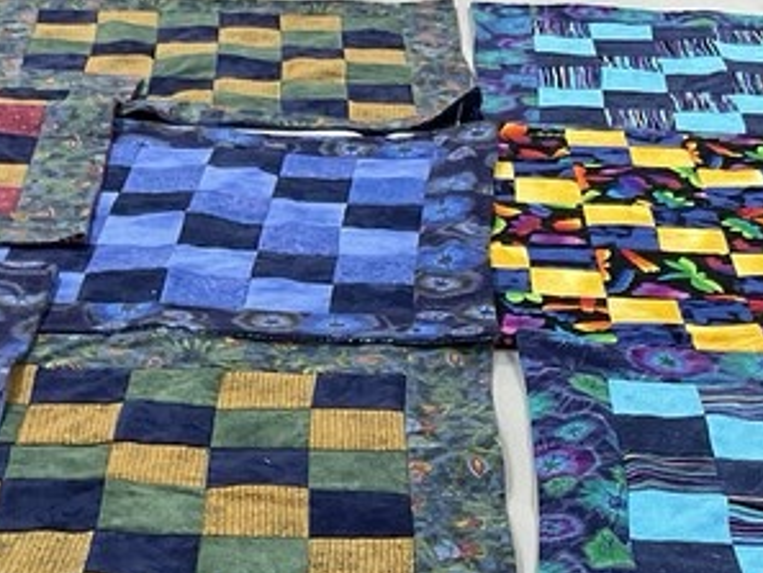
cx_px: 396
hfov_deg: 19.6
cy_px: 897
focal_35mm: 100
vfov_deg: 13.8
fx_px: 2205
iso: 80
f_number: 1.8
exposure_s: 1/60
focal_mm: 3
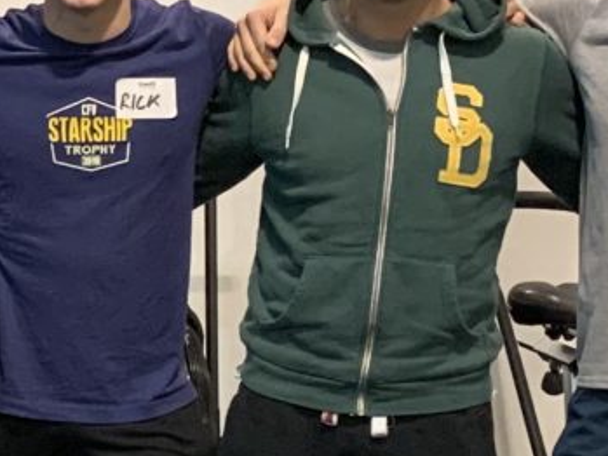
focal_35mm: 143
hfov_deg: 13.0
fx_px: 2513
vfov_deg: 10.4
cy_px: 251
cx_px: -310
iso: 400
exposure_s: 1/40
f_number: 1.8
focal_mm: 4.25
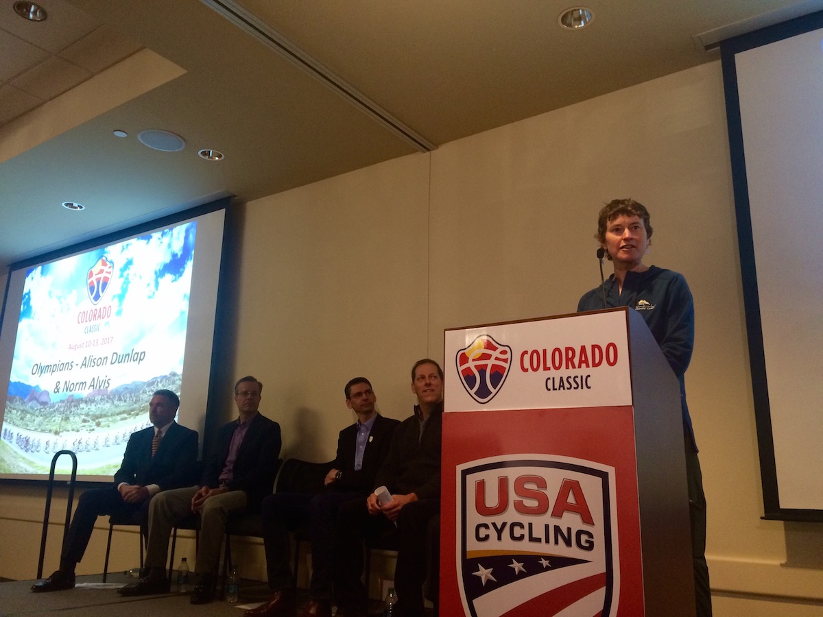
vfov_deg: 48.2
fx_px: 689
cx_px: 412
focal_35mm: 29
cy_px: 308
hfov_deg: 61.7
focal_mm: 4.15
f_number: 2.2
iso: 125
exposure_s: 1/30
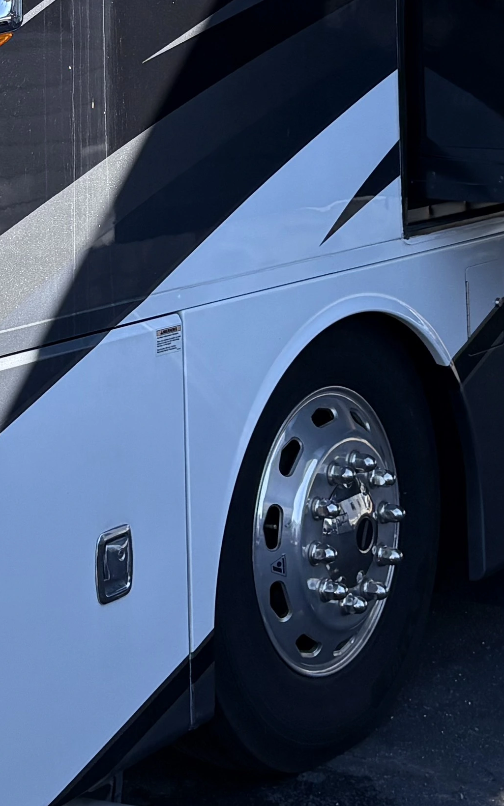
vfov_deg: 20.8
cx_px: 145
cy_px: -38
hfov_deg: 13.6
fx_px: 2110
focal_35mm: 96
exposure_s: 1/1135
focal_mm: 5.96
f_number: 1.6
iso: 64
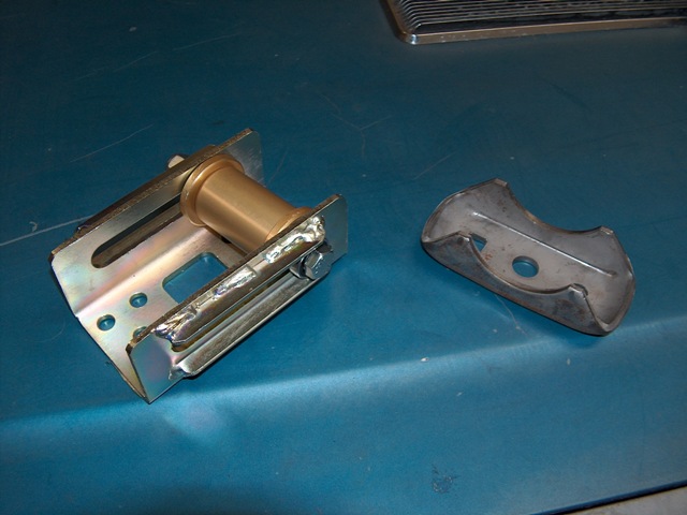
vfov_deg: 38.7
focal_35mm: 37
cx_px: 344
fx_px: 734
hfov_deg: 50.1
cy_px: 258
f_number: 2.8
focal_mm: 7.6
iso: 100
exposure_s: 1/60
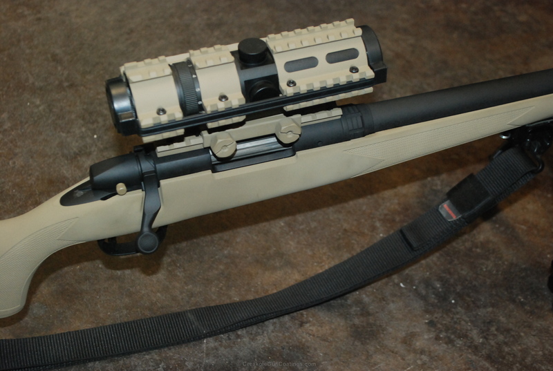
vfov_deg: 25.2
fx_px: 831
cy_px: 186
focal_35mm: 54
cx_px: 276
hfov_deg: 36.8
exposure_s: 1/60
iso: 1250
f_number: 5.3
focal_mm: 36
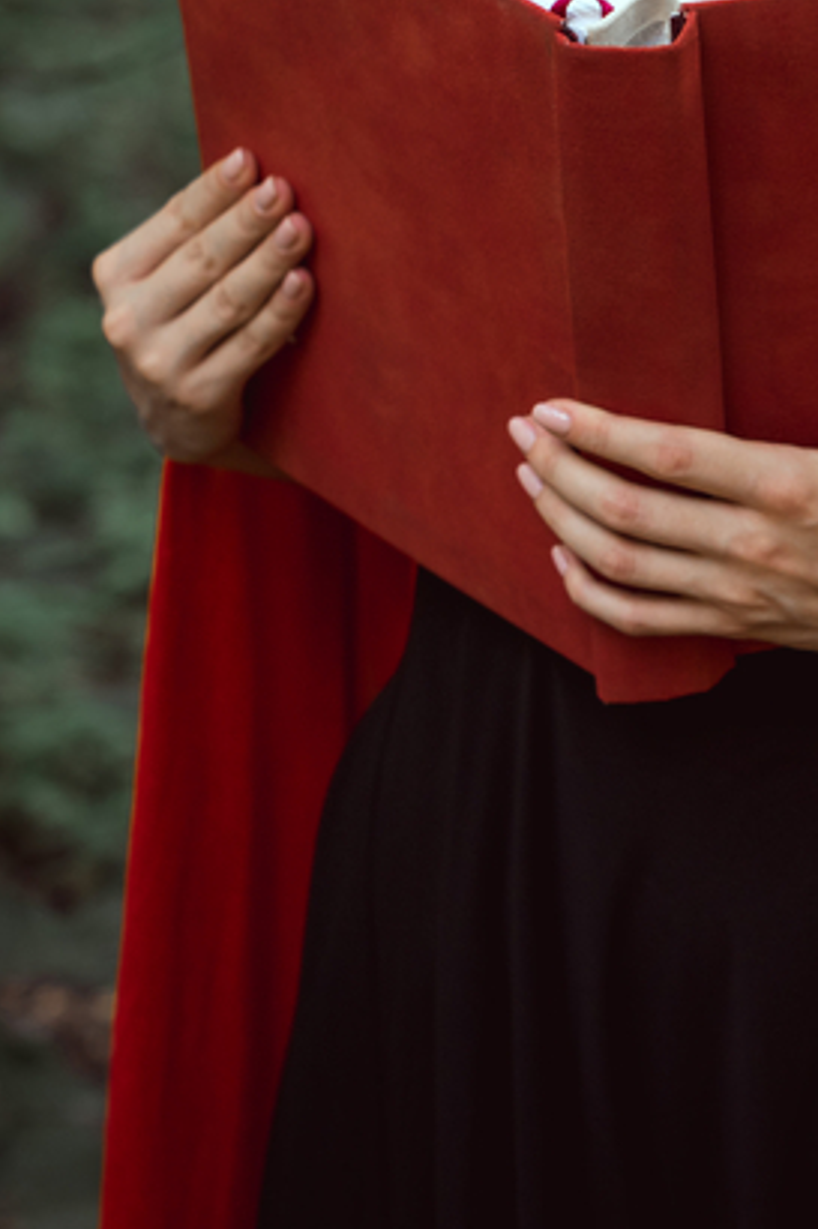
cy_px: 286
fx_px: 4161
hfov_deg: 11.0
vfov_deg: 16.7
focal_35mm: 122
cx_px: 1044
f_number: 3.5
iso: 320
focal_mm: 50
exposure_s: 1/200
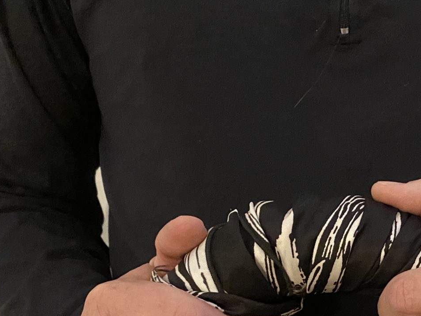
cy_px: 332
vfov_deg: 24.6
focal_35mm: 56
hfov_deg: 32.4
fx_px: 681
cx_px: 393
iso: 800
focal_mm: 4.25
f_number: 1.8
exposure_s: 1/30
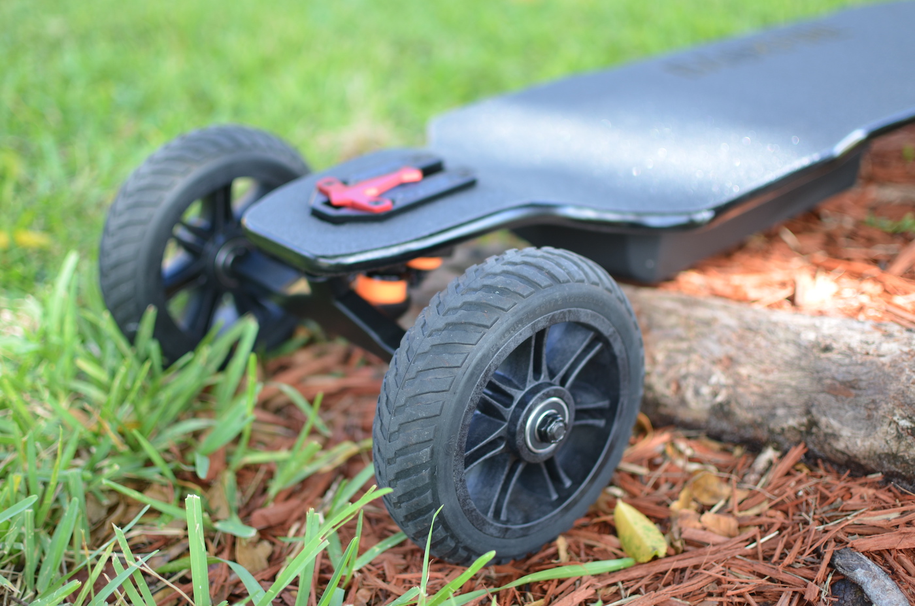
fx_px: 1331
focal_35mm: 52
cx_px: 458
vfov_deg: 25.6
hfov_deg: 37.9
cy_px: 303
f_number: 1.8
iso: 160
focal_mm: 35
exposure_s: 1/400
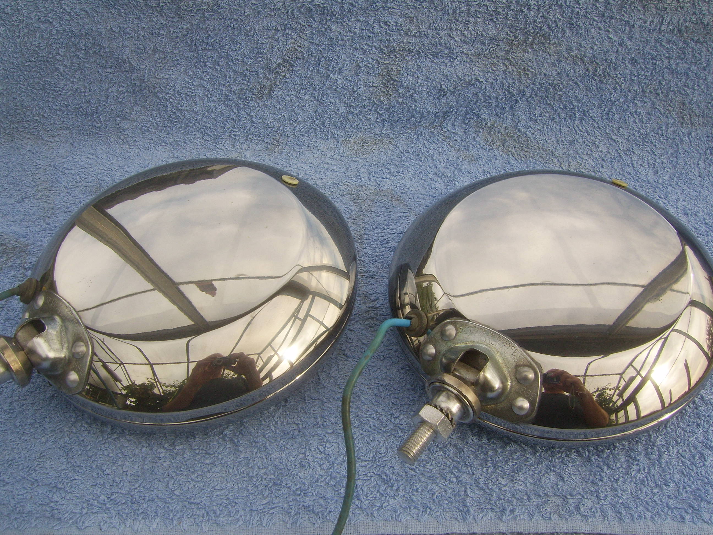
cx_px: 356
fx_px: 783
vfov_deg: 37.7
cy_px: 268
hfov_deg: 49.0
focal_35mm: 38
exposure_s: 1/160
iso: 50
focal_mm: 7.8
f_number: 6.4
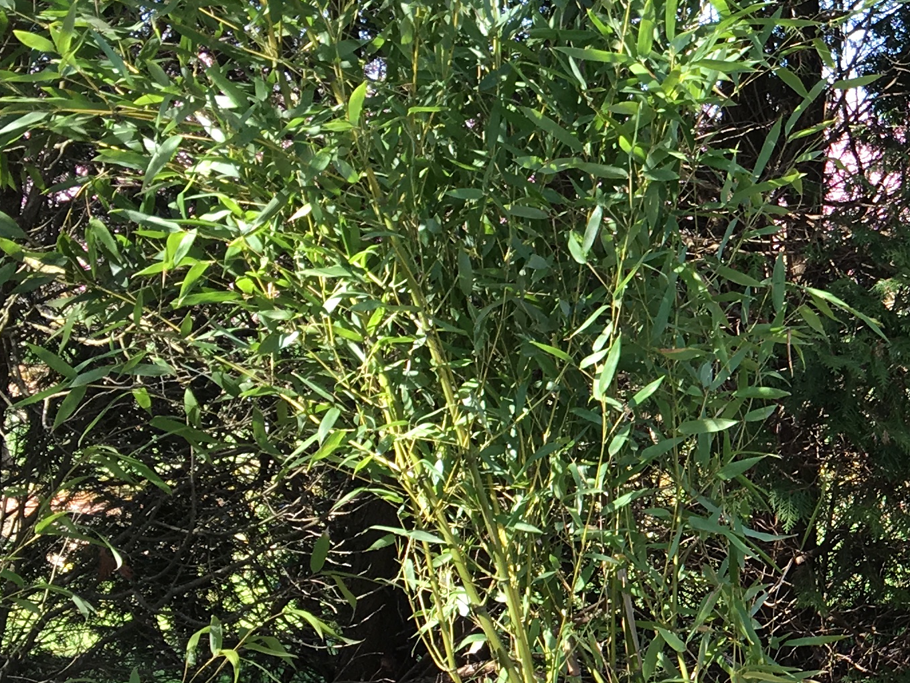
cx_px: 1221
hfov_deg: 20.5
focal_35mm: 86
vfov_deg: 17.1
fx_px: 2261
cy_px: 459
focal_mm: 4.15
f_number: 2.2
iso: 25
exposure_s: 1/120
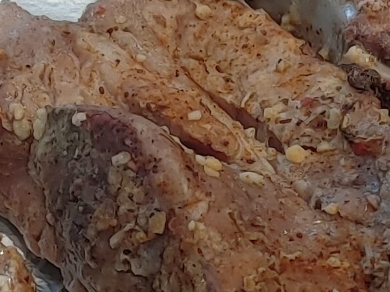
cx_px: 351
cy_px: 278
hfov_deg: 10.0
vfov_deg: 7.5
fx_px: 2219
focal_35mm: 197
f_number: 1.8
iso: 150
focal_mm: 5.58
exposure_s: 1/30
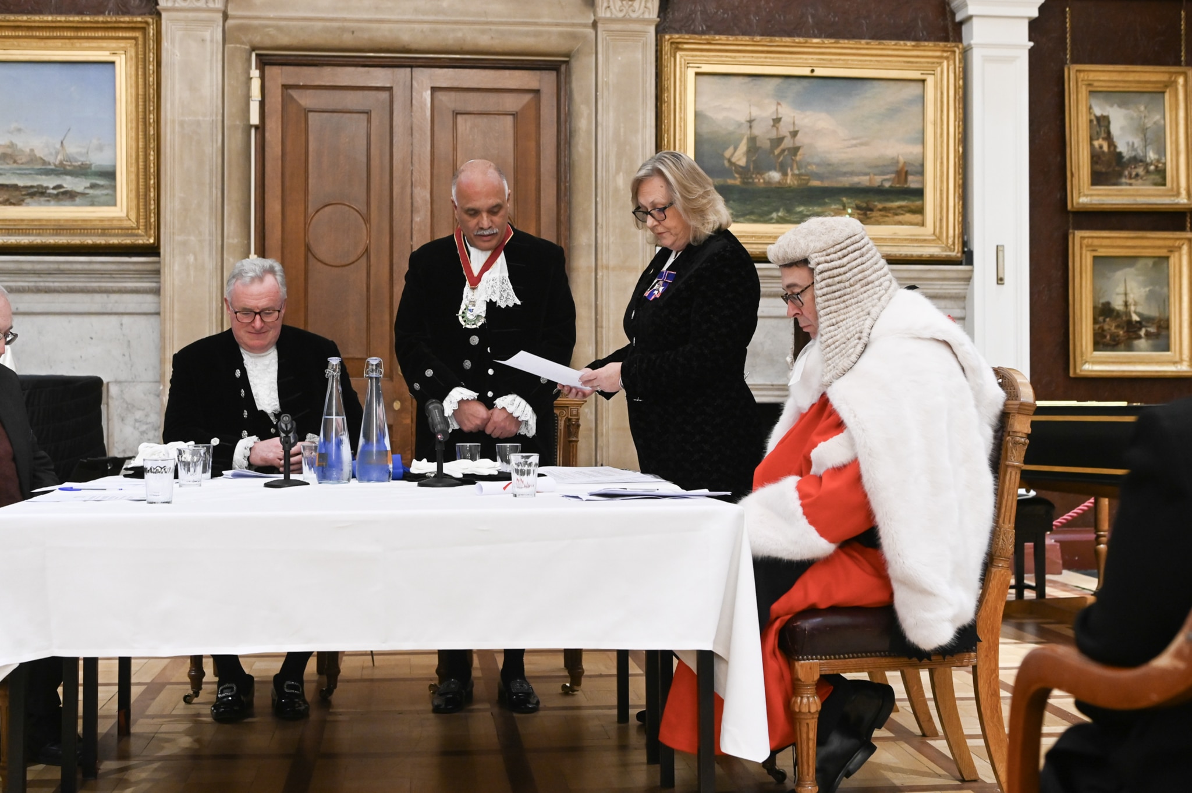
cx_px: 596
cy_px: 396
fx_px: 1489
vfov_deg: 29.8
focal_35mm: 45
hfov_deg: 43.6
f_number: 4.5
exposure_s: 1/100
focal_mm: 45
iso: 3200
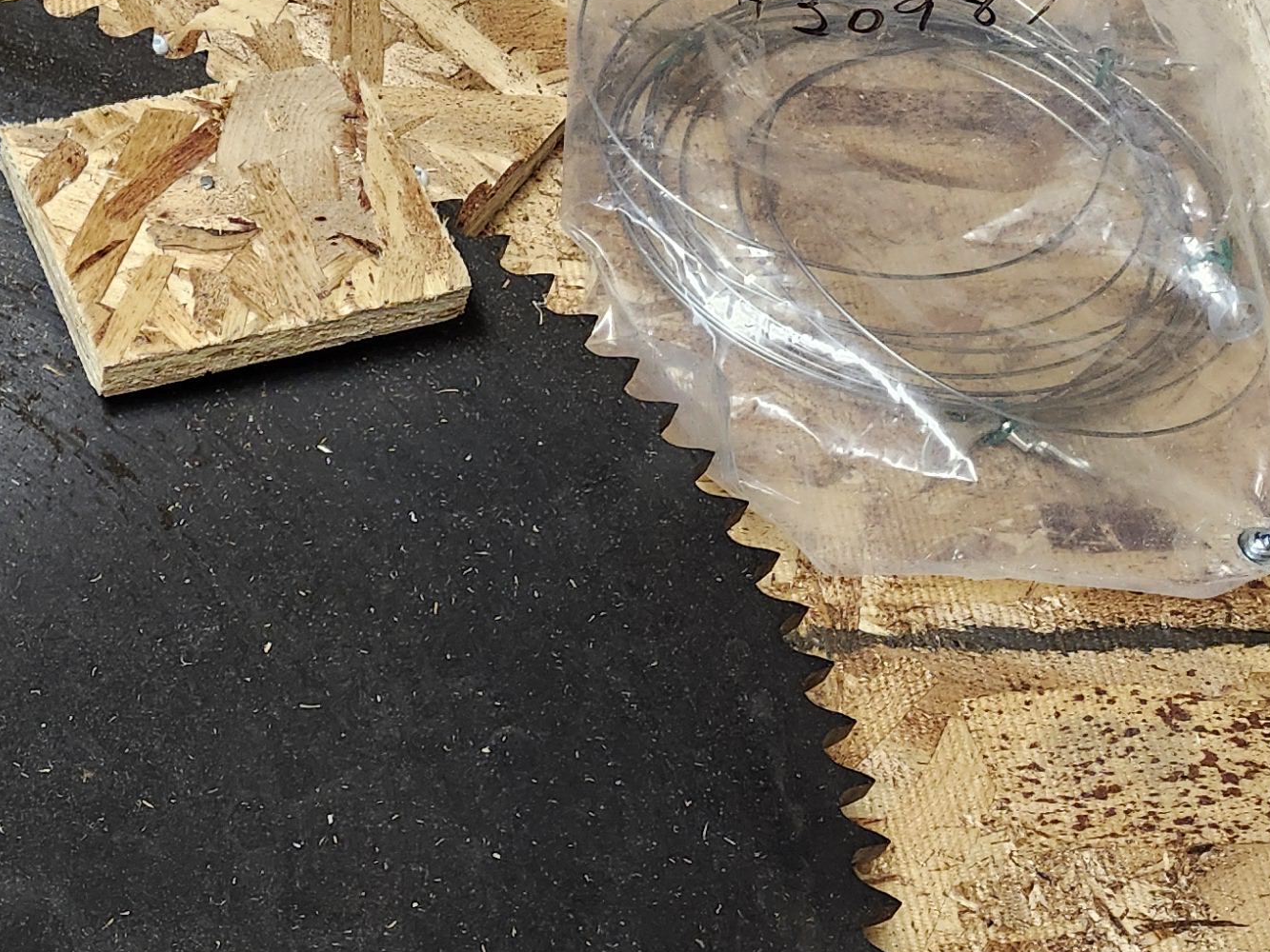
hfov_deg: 24.7
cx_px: -353
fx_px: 2532
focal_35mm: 69
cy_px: 1094
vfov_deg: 20.2
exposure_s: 1/120
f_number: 1.8
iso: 200
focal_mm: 5.54
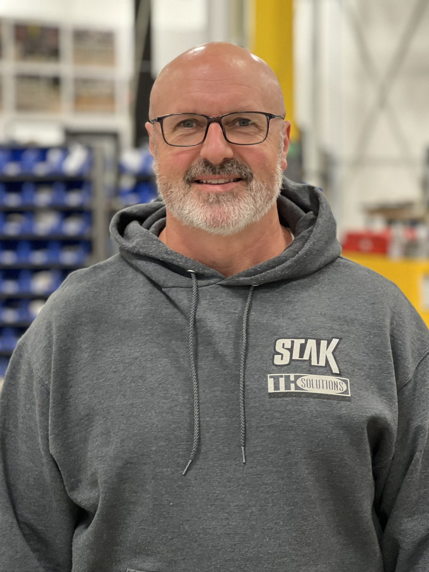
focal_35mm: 77
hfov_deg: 19.1
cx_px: 214
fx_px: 1272
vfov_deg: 25.3
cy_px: 286
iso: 320
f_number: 2.8
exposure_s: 1/40
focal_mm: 9
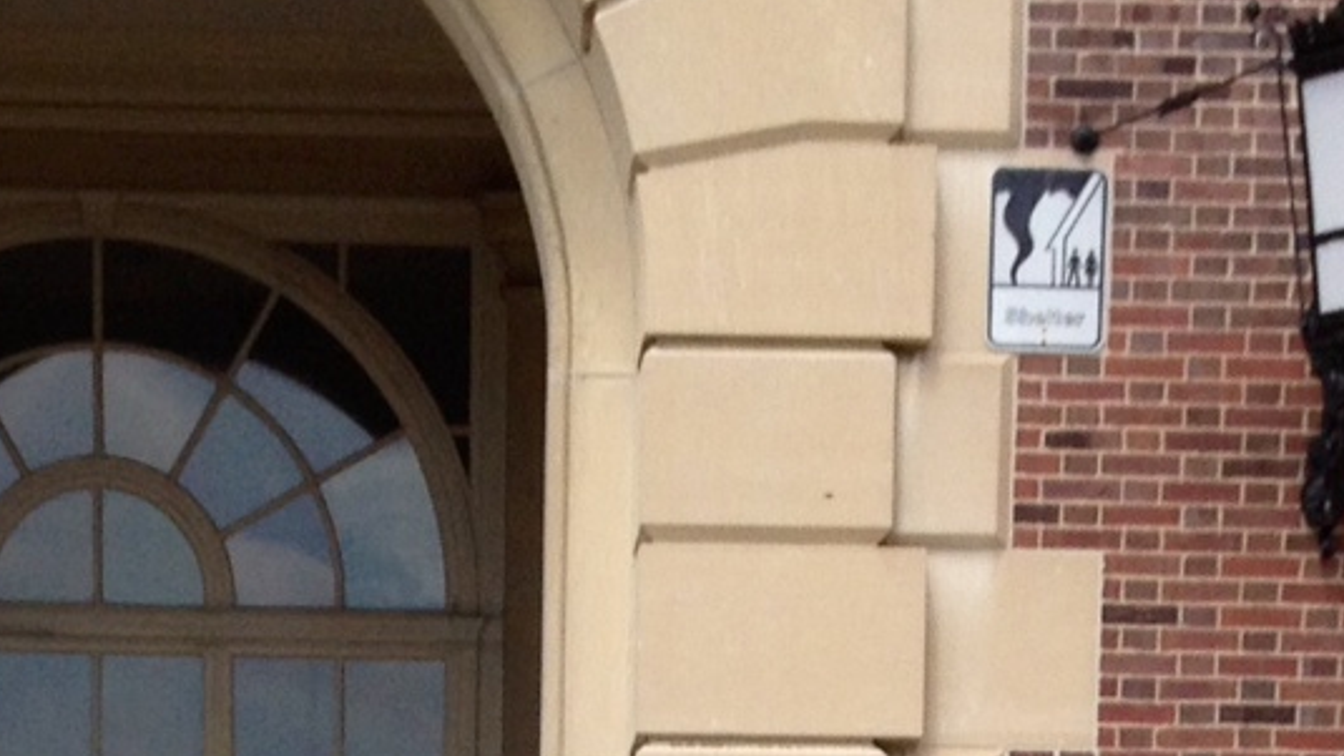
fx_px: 5203
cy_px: 1675
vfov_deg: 7.8
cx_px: 485
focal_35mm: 146
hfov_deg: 14.7
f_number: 2.4
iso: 50
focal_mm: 4.28
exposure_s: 1/1004
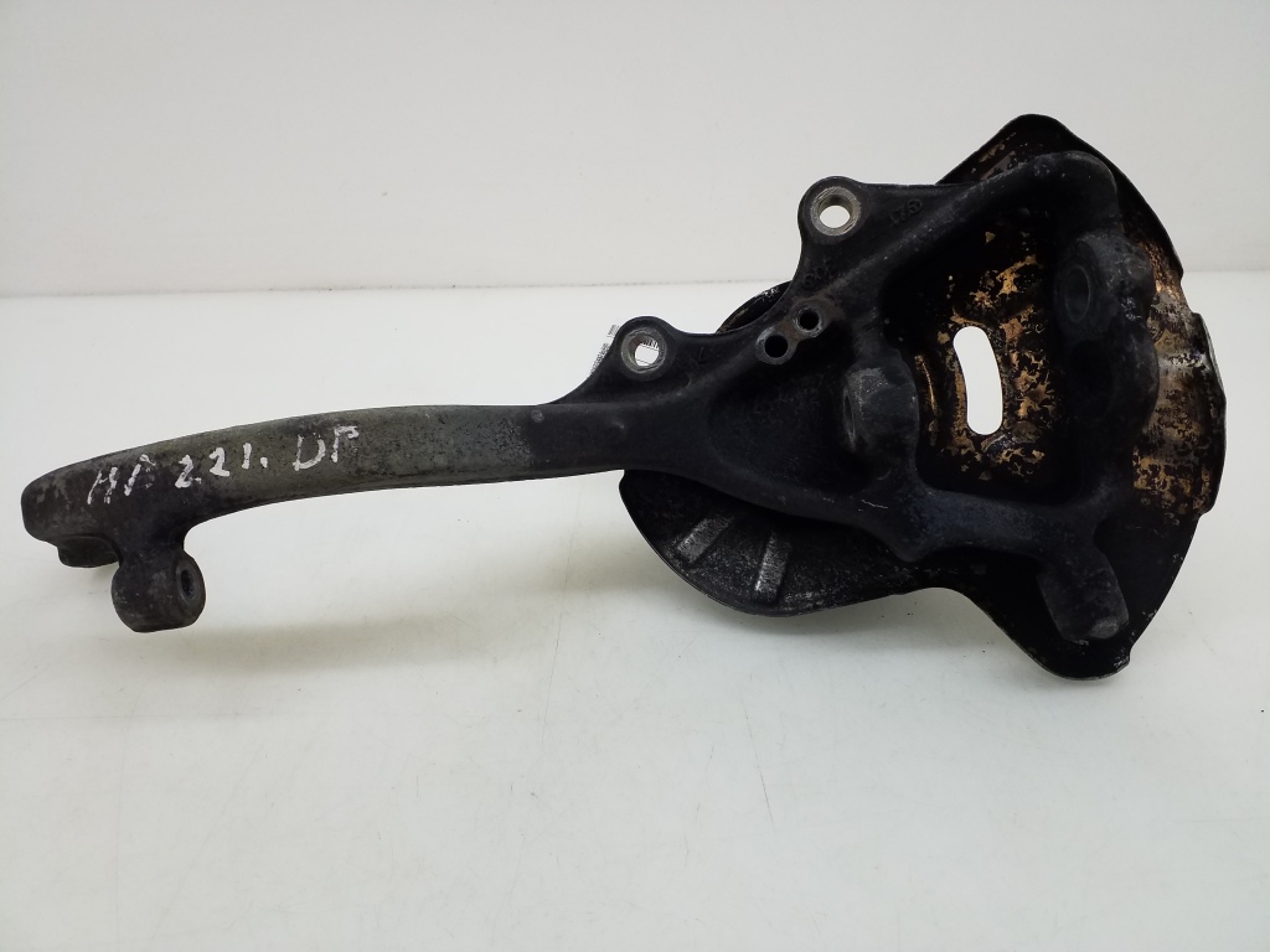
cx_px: 635
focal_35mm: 27
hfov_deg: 65.3
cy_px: 476
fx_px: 991
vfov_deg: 51.4
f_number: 1.9
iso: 100
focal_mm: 3.6
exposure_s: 1/50
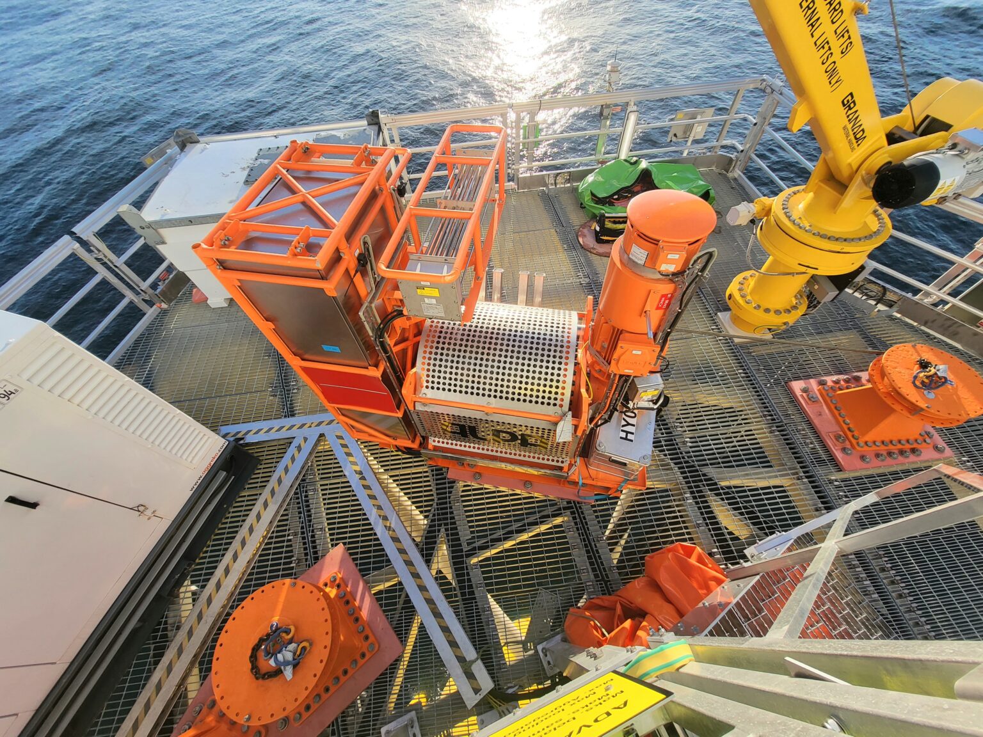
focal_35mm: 13
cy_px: 368
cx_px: 492
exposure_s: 1/400
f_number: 2.2
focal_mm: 1.74
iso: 32
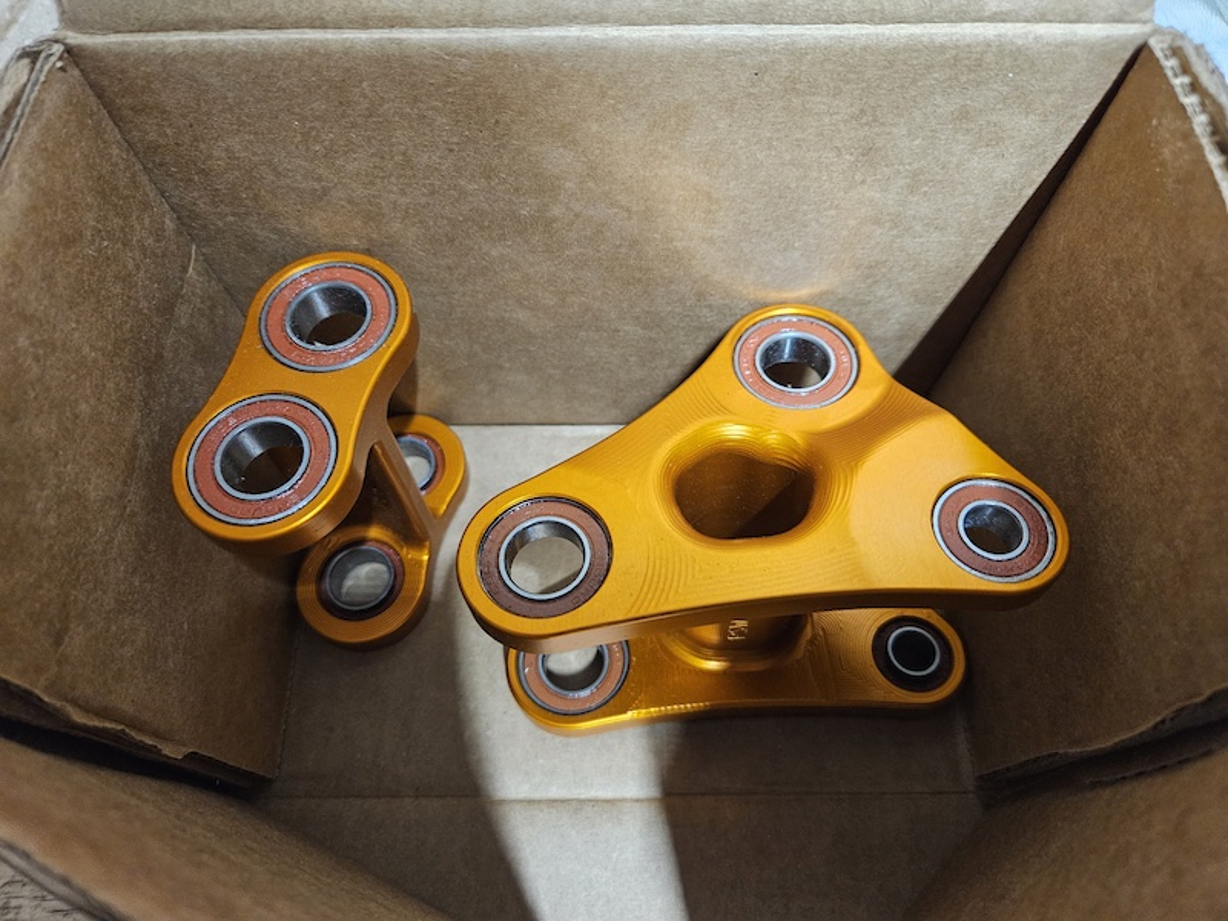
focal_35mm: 23
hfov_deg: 73.9
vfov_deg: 58.9
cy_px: 460
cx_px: 614
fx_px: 816
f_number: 1.8
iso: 800
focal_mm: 5.4
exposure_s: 1/60
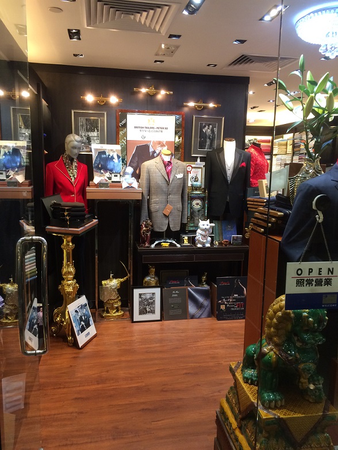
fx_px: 378
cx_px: 169
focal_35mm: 29
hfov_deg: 48.2
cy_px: 225
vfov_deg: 61.7
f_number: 2.2
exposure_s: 1/33
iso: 64
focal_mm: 4.15
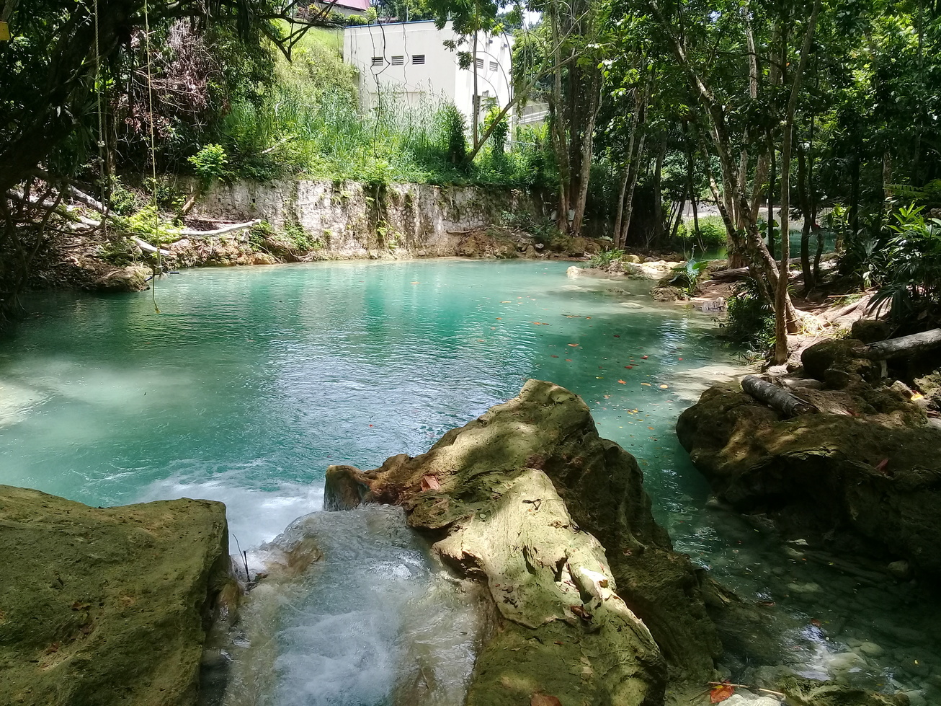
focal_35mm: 31
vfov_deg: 45.4
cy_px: 353
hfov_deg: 58.4
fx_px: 843
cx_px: 470
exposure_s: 1/400
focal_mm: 3.3
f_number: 2.2
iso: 50
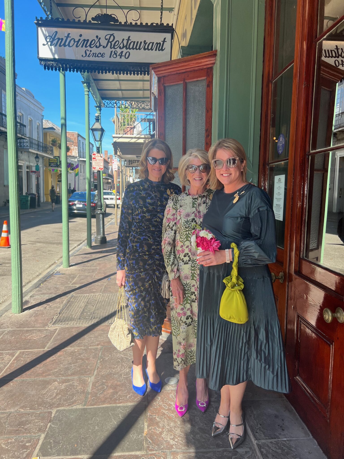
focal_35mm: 26
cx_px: 172
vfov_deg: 67.3
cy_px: 230
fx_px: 345
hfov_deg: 53.1
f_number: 1.5
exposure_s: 1/632
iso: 50
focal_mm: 5.7
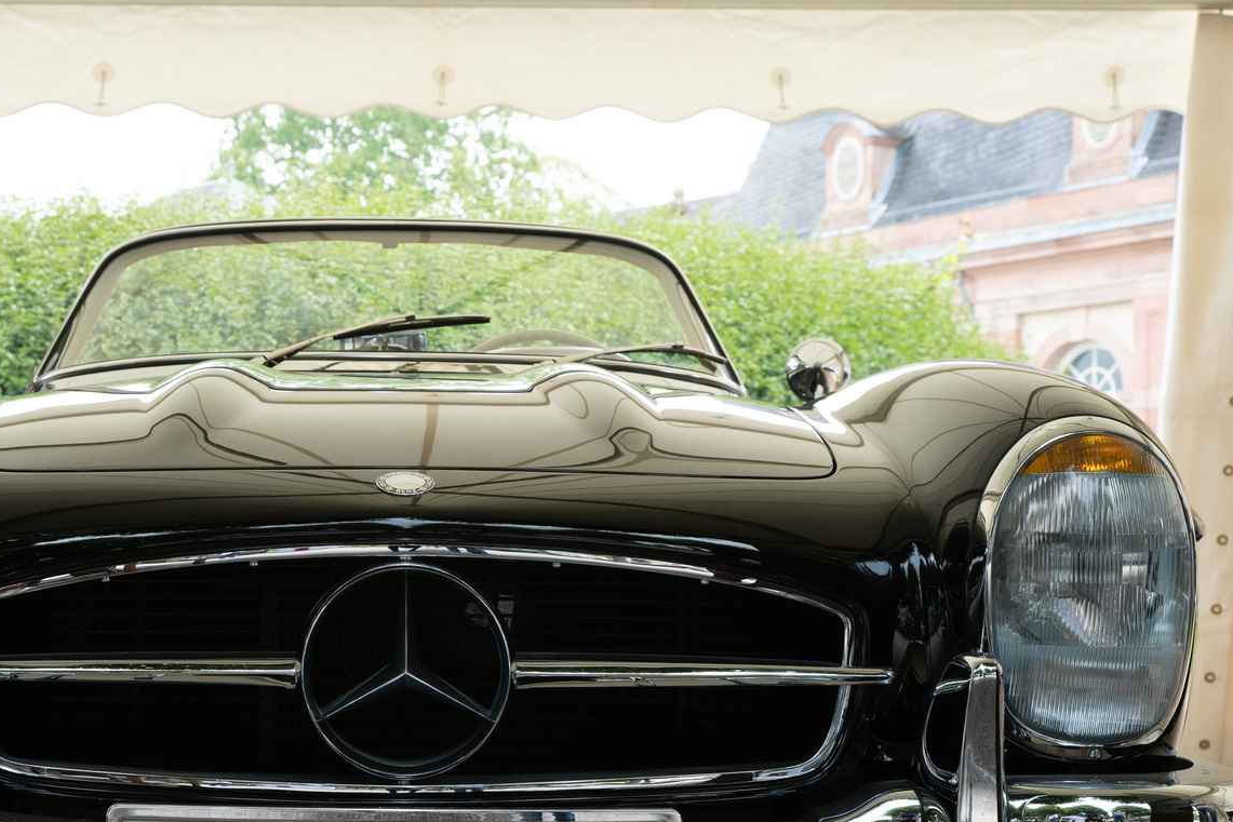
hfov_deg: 28.2
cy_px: 526
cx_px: 399
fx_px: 2432
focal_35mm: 71
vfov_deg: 19.2
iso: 1250
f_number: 9
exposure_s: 1/125
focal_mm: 50
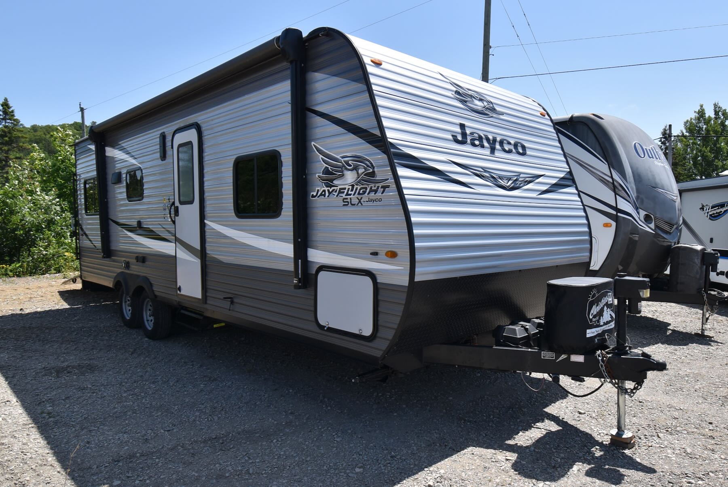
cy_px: 244
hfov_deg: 81.1
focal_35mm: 21
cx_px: 364
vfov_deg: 59.6
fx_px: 425
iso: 200
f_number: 10
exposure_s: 1/400
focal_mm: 14
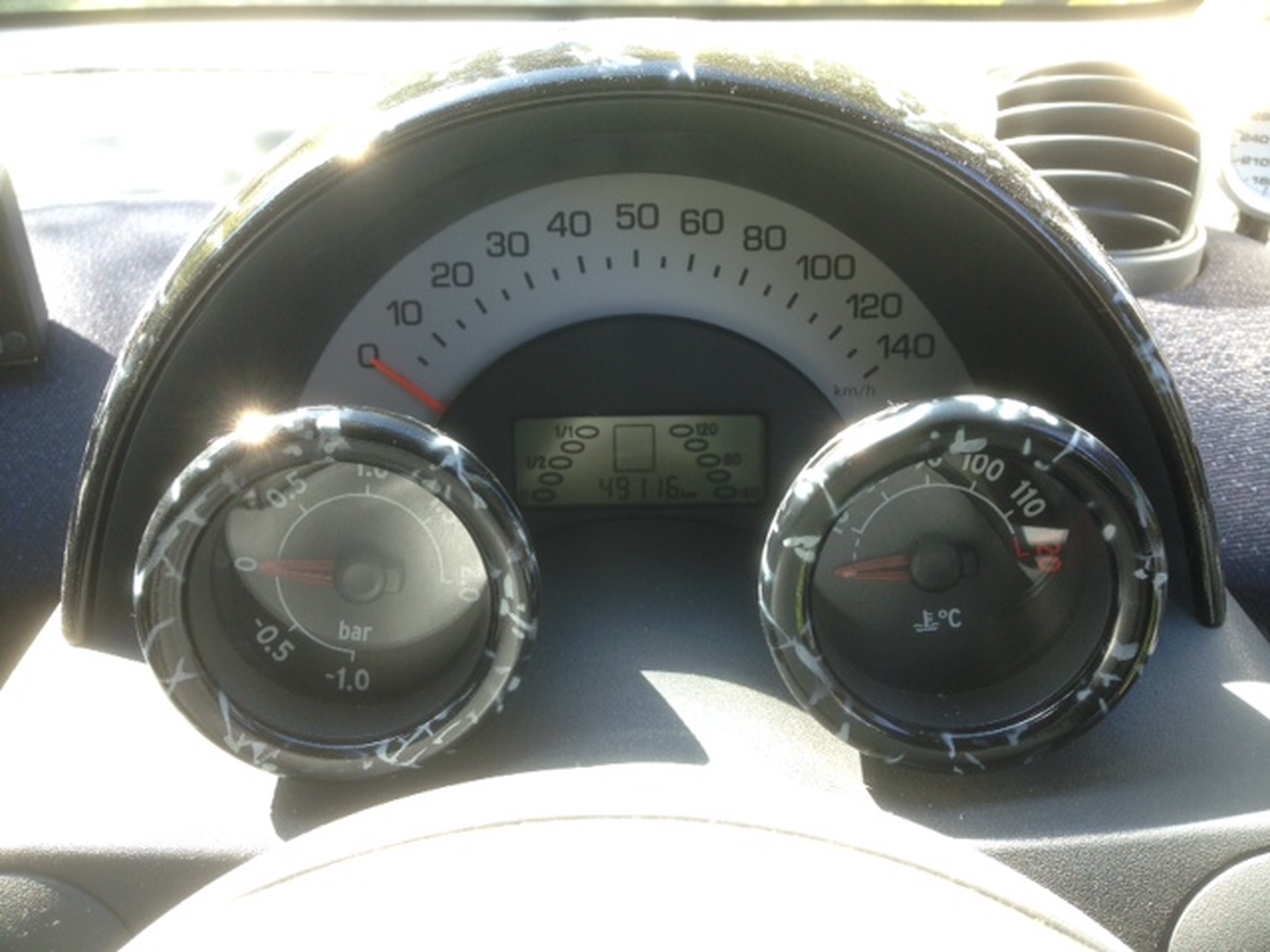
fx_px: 1211
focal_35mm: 33
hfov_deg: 55.4
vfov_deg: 42.9
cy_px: 476
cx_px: 635
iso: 50
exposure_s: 1/40
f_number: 2.4
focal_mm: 4.12
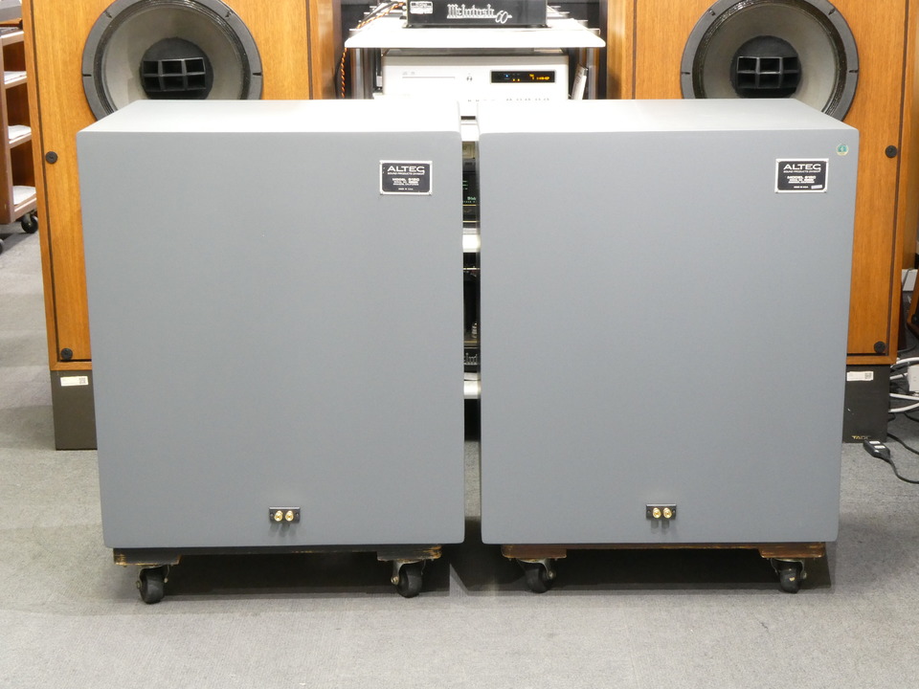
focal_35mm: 57
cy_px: 344
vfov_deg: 25.7
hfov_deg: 33.8
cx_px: 460
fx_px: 1513
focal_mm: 10.3
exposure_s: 1/1.3
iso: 400
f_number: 7.1
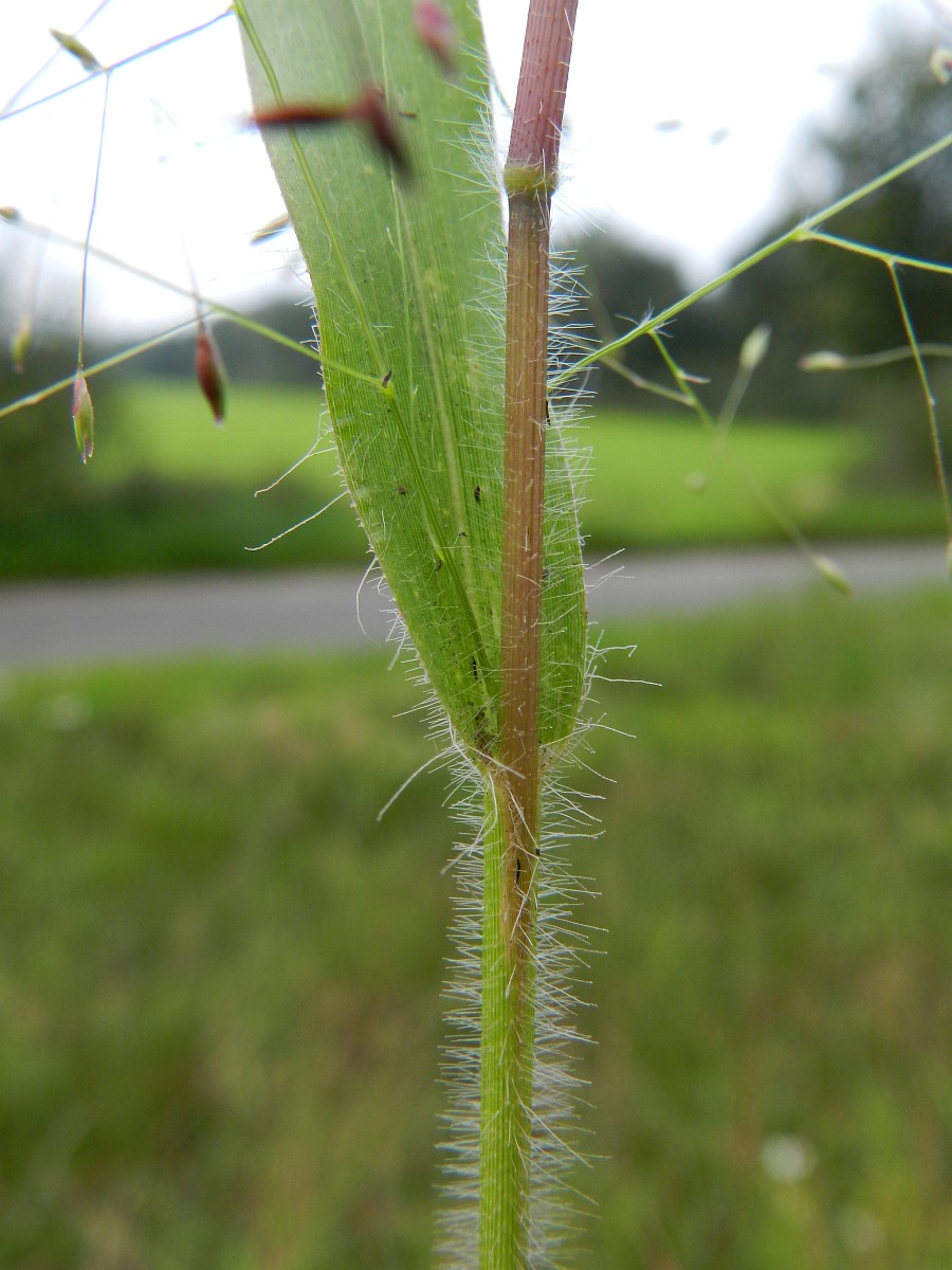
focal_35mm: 32
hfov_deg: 44.2
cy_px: 635
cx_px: 476
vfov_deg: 56.8
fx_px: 1173
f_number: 3.7
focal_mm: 5.6
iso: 160
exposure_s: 1/640
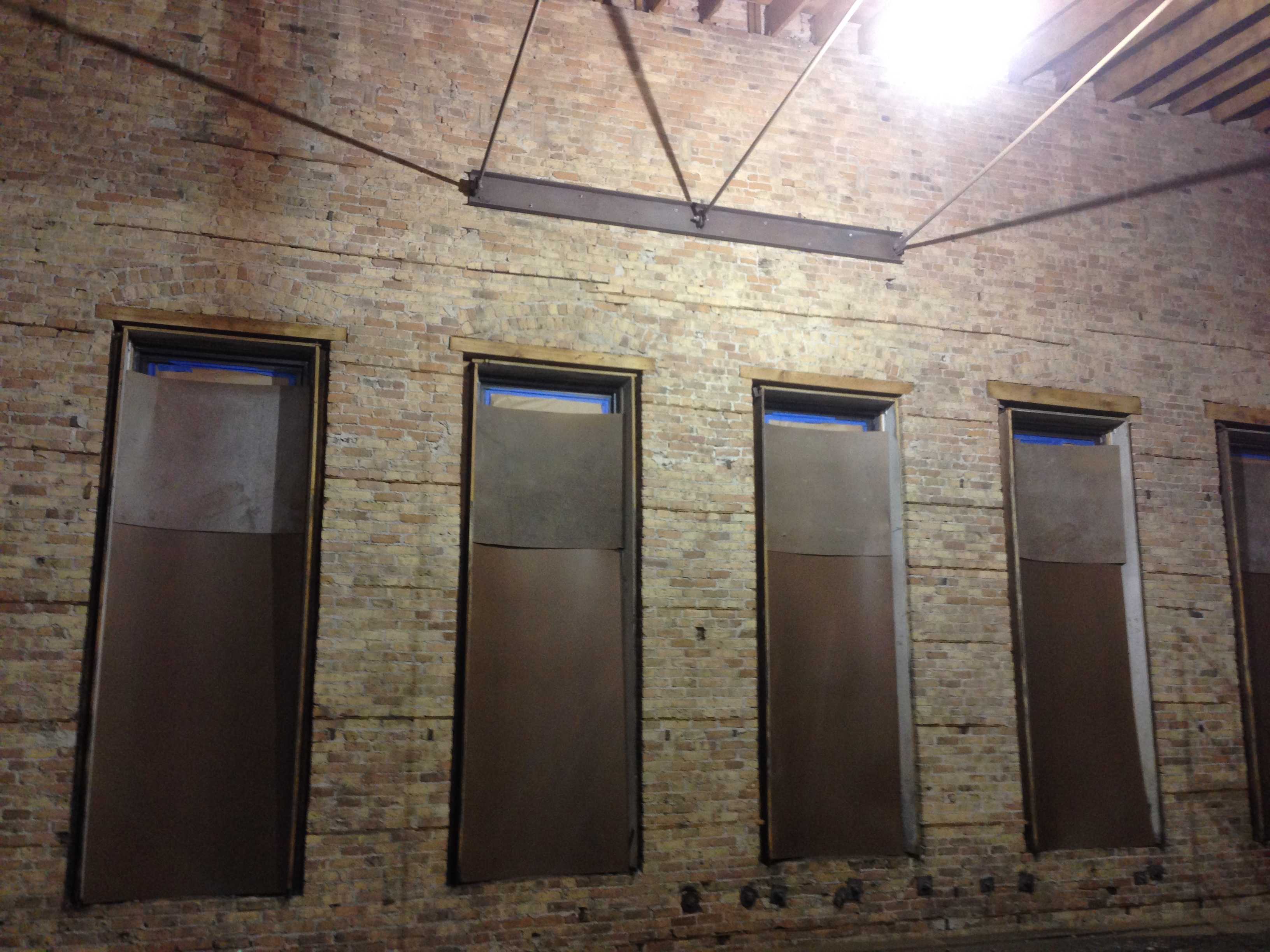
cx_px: 635
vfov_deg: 42.9
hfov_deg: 55.4
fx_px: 1211
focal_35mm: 33
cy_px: 476
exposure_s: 1/20
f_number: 2.4
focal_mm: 4.12
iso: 160
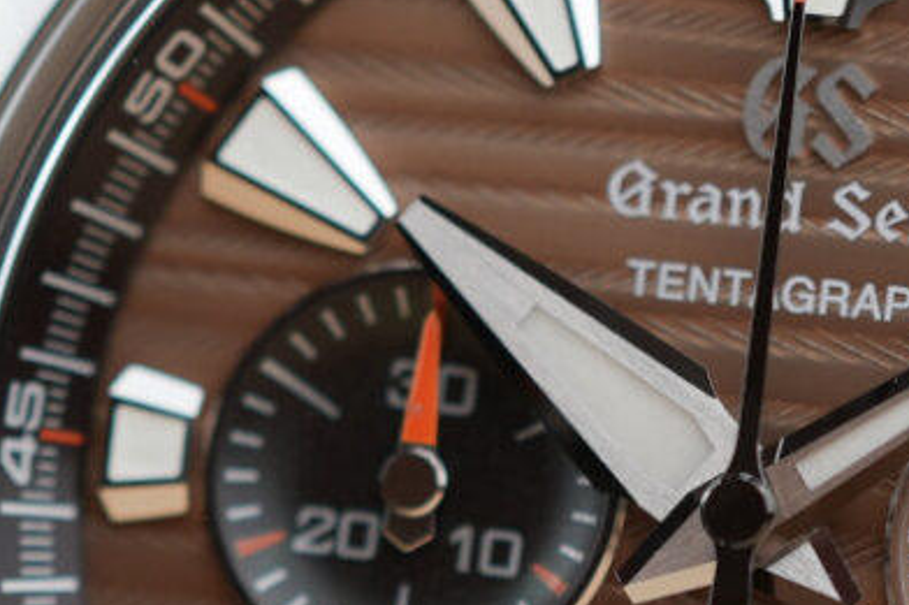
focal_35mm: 261
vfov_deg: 5.3
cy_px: 513
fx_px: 6587
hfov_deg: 7.9
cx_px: 795
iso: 100
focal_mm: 50
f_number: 2.8
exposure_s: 1/100
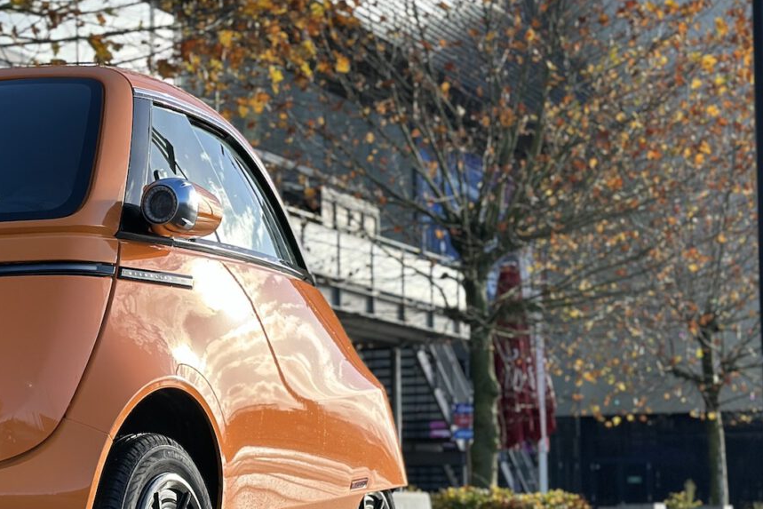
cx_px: 110
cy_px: 346
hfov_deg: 21.5
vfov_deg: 14.7
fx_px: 1971
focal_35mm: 93
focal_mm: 6.86
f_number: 1.78
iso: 80
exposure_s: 1/1751
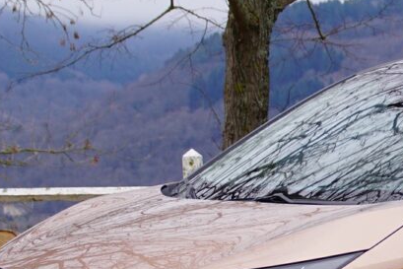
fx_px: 3785
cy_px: 209
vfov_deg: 4.1
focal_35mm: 338
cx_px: 511
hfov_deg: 6.1
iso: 100
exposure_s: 1/125
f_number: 6.3
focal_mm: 60
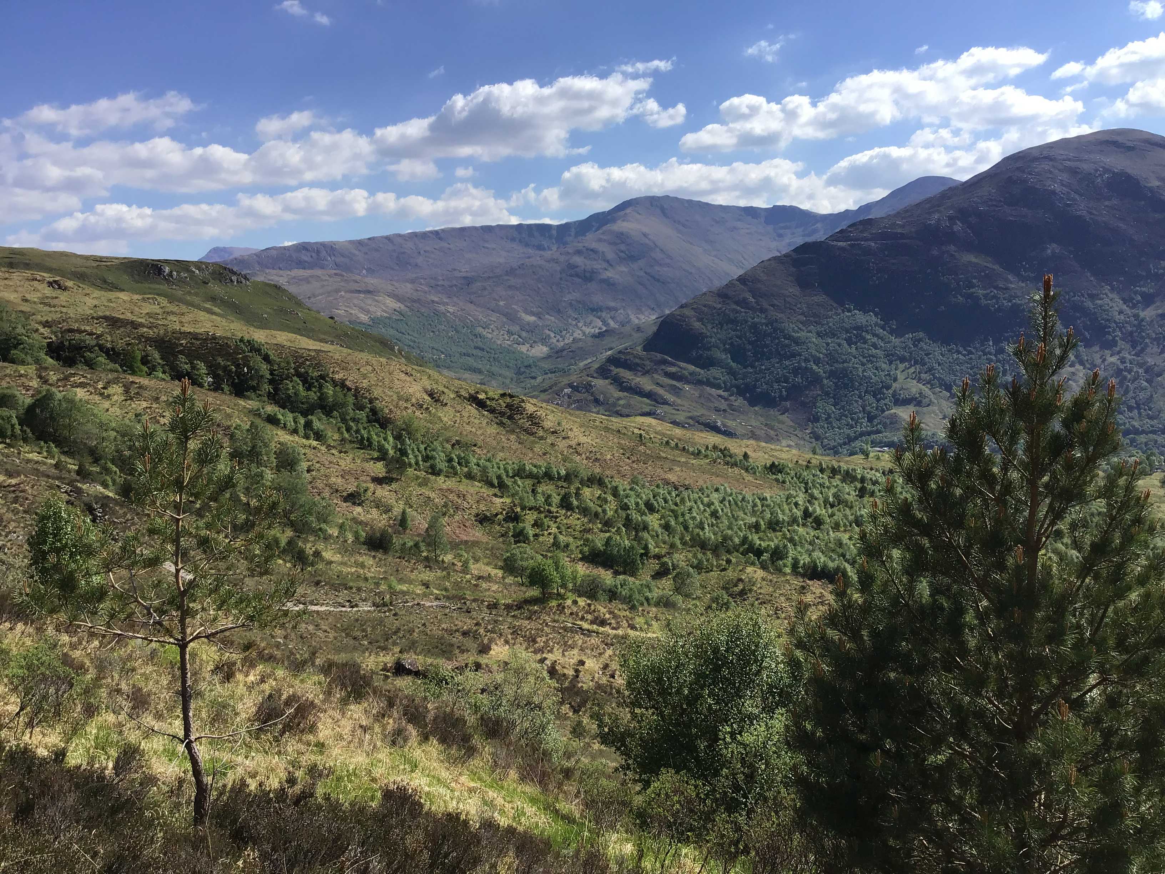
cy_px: 437
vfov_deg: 45.4
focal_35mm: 31
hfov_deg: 58.4
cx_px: 582
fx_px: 1043
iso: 25
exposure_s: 1/1456
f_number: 2.4
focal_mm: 3.3
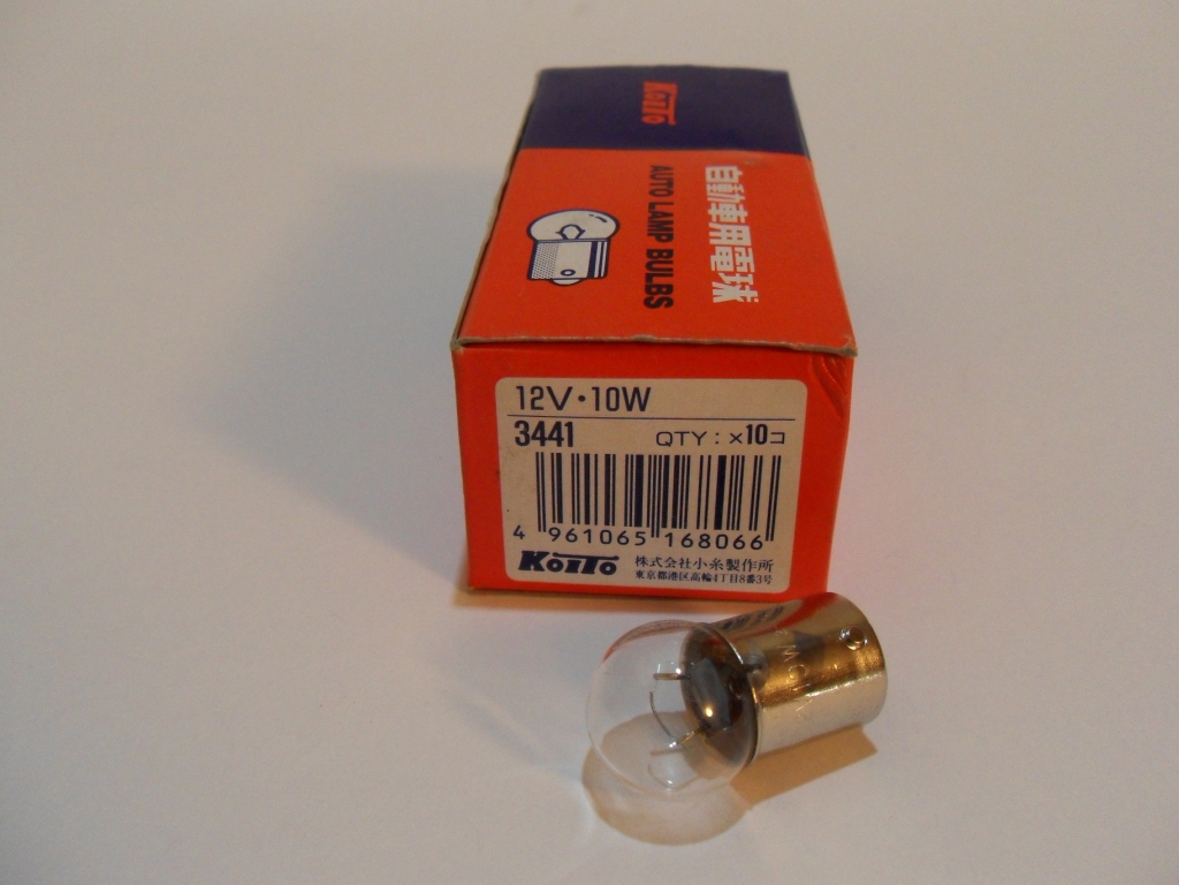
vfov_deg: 40.7
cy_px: 442
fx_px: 1192
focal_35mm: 35
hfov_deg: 52.6
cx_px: 590
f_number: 3.5
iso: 400
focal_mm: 6.3
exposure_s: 1/20
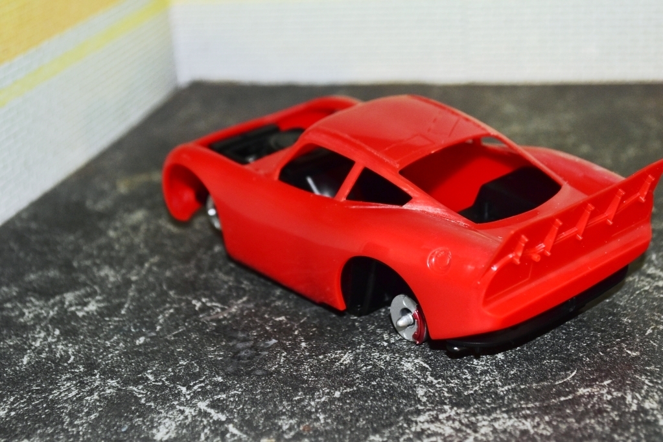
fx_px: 1243
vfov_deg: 20.2
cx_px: 332
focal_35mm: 68
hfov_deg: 29.9
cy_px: 221
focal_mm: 45
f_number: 5.3
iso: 1250
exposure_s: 1/60
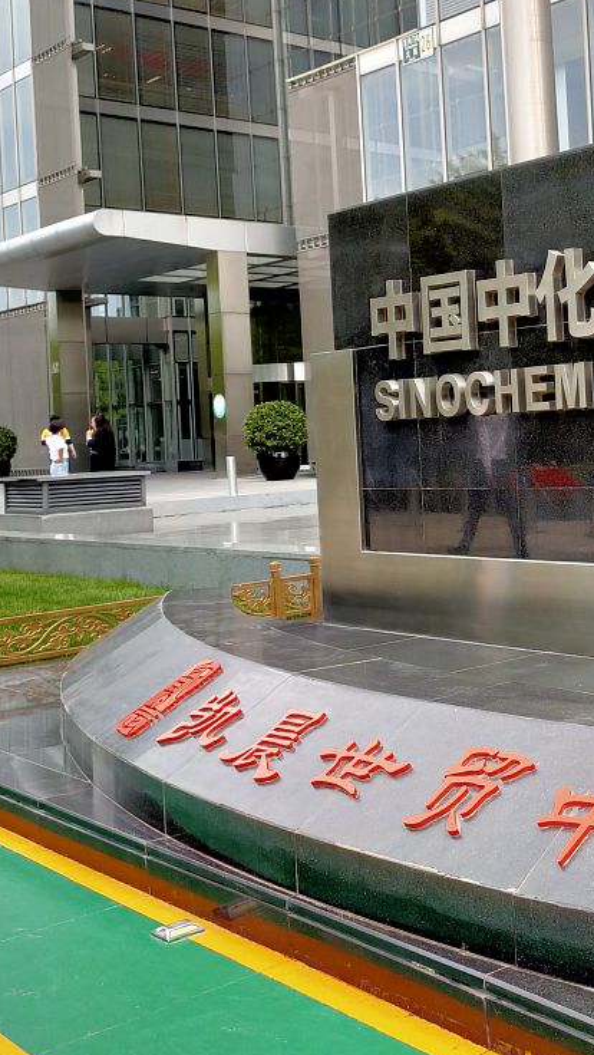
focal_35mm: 48
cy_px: 448
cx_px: 666
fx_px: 1343
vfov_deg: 42.8
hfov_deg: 23.3
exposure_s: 1/355
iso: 110
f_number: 1.7
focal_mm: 4.77
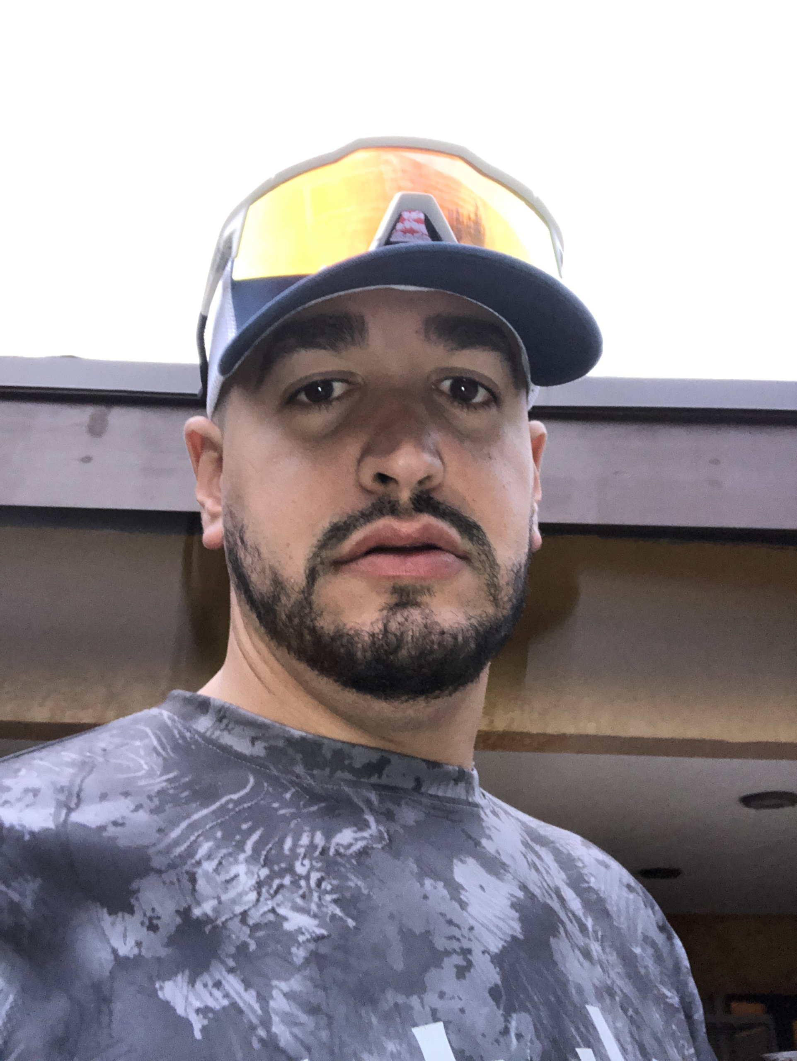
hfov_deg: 44.2
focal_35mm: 32
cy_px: 530
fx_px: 981
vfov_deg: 56.8
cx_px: 398
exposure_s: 1/30
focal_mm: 2.87
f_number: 2.2
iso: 250
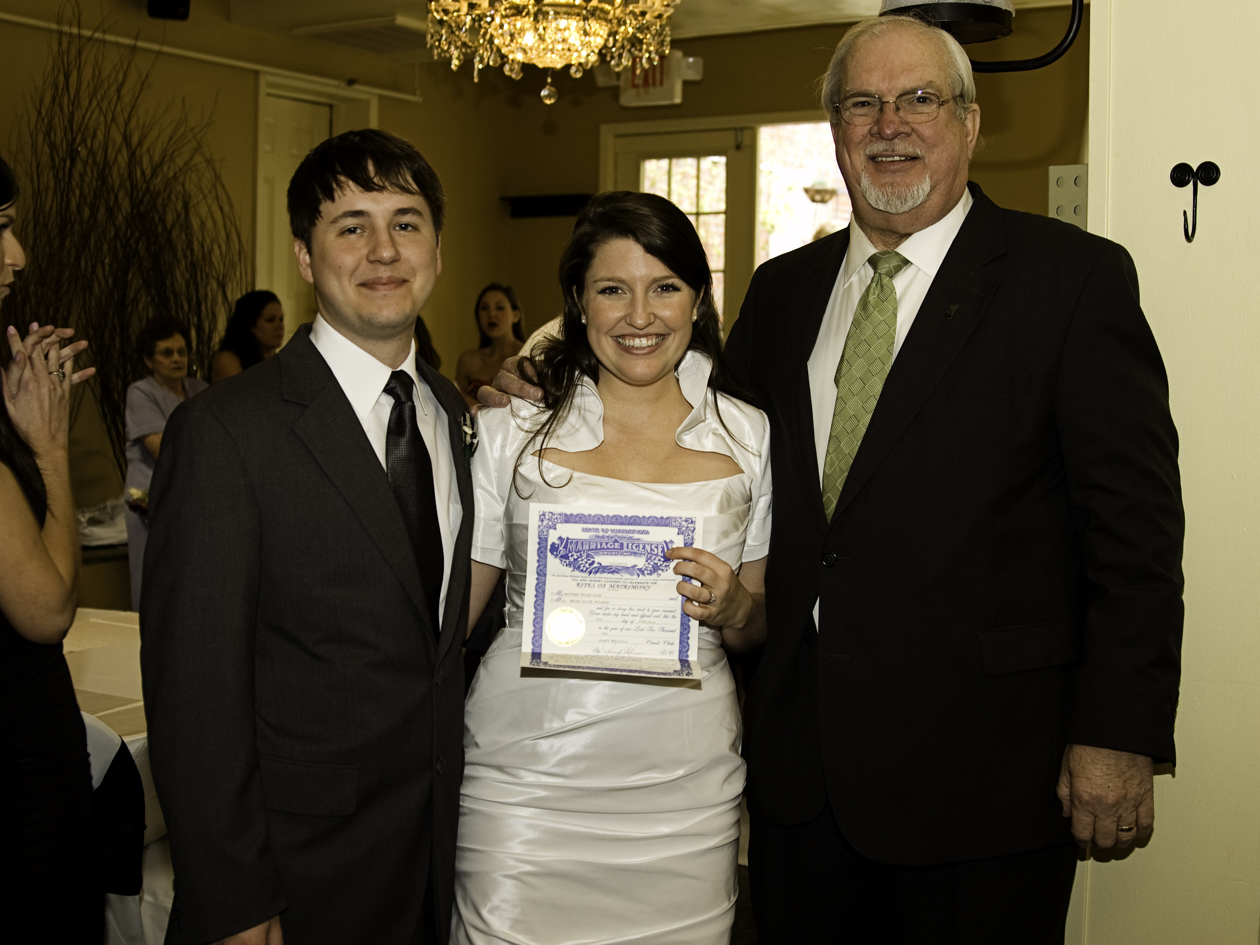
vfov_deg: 31.5
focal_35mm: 46
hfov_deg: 41.2
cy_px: 469
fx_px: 1675
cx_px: 636
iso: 200
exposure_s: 1/80
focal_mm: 28
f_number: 2.8
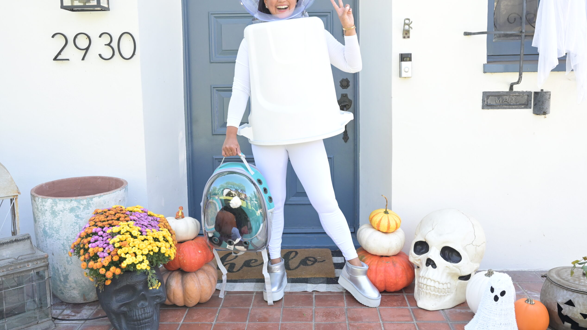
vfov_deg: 31.9
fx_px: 576
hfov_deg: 54.0
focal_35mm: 37
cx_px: 293
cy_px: 141
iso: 3200
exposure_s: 1/1000
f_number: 5.6
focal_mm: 35
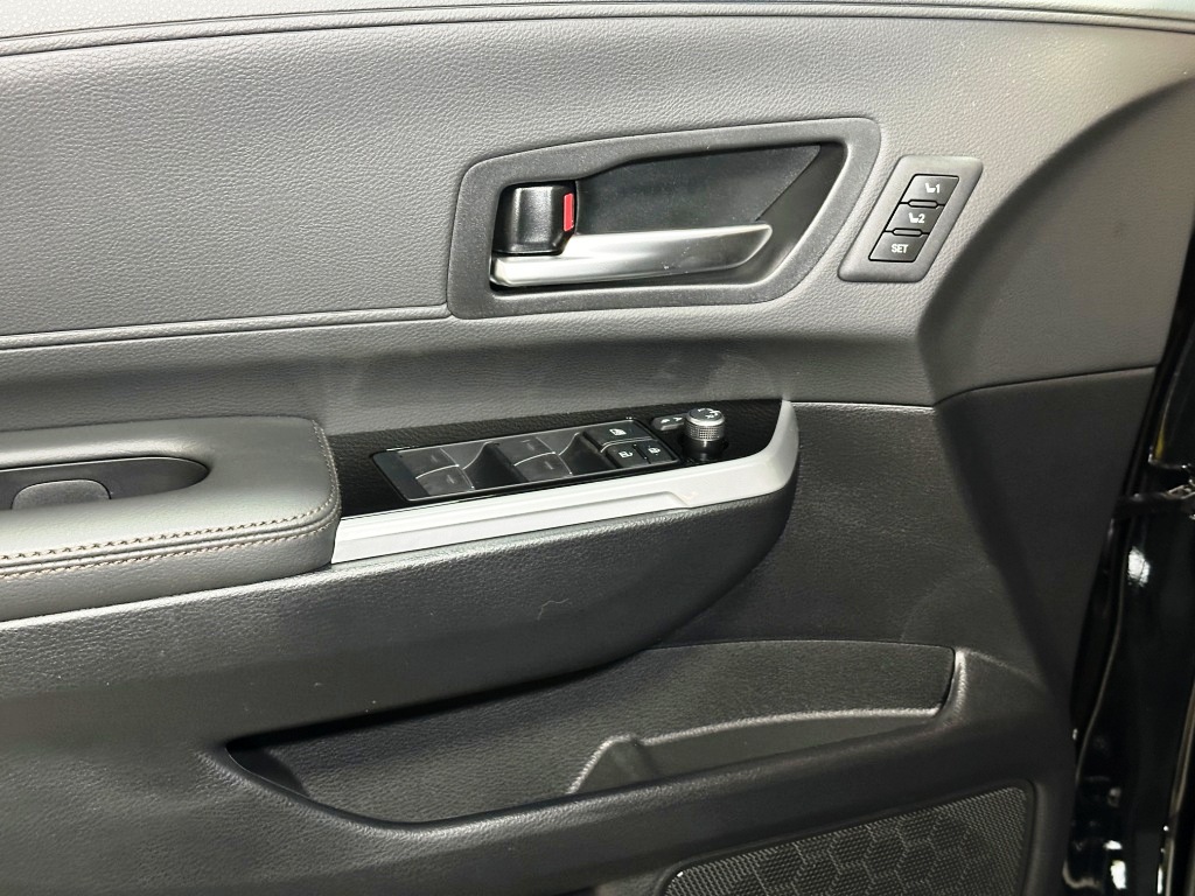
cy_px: 448
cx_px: 598
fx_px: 1657
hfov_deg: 39.7
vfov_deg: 30.3
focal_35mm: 48
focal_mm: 6.86
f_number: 1.78
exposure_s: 1/24
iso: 640
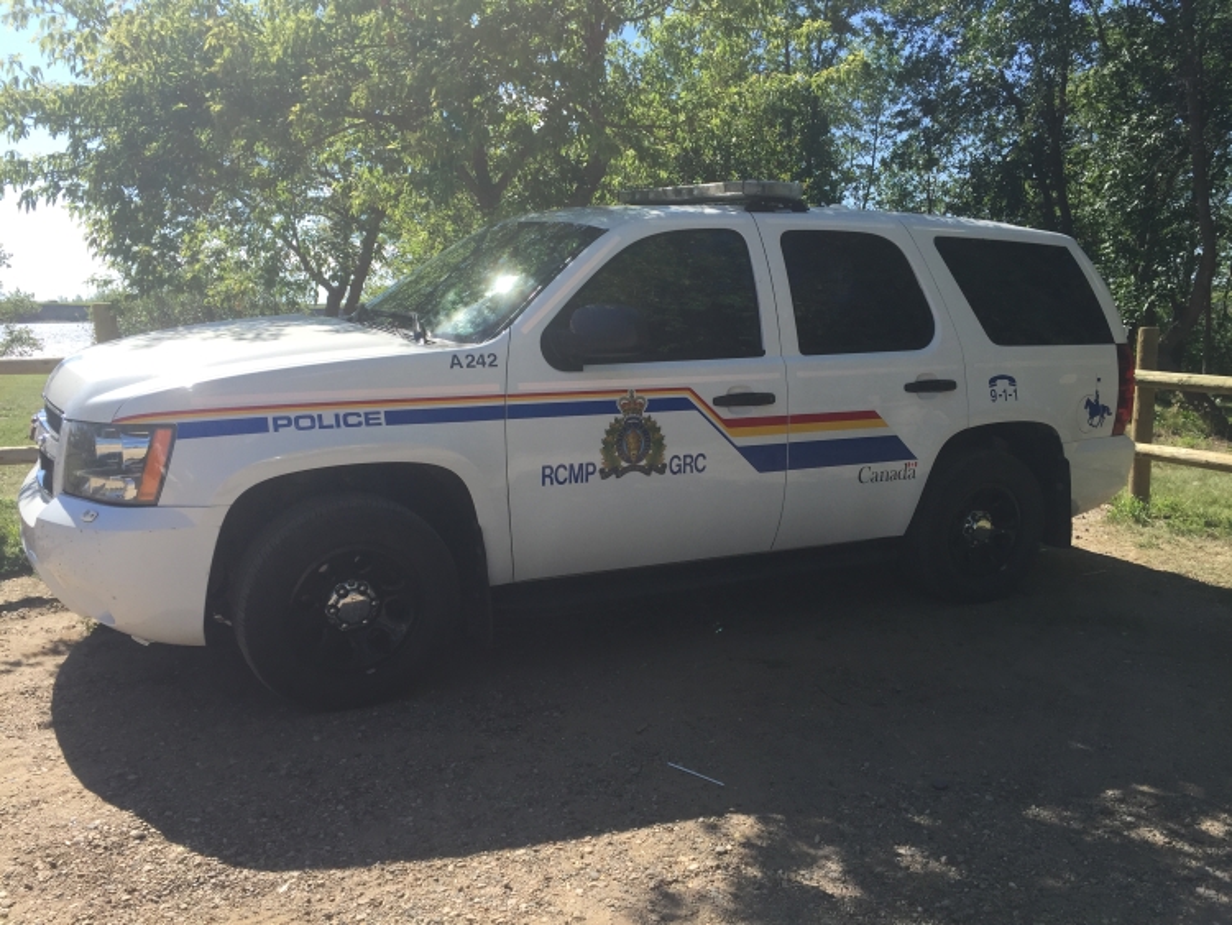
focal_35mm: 29
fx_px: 1032
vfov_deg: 48.3
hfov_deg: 61.6
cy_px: 462
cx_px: 616
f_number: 2.2
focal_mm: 4.15
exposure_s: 1/1099
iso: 32
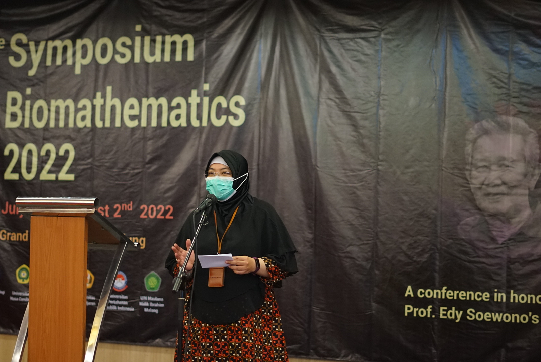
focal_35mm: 75
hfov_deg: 27.0
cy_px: 181
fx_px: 1128
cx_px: 270
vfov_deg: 18.2
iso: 1600
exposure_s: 1/125
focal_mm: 50
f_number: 1.8
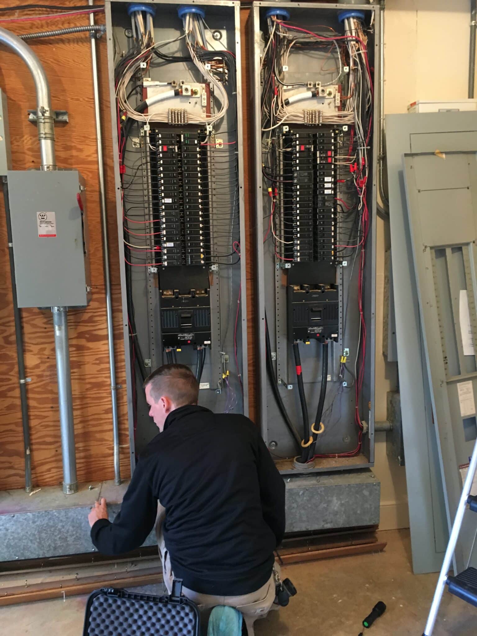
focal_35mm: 29
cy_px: 318
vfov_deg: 61.7
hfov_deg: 48.2
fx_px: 533
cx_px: 238
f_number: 2.2
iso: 200
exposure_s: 1/17
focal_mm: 4.15
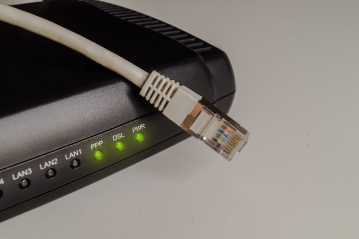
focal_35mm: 52
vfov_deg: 25.7
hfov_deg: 37.9
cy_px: 120
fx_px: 523
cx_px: 180
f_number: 11
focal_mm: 35
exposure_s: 1/1.67
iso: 100
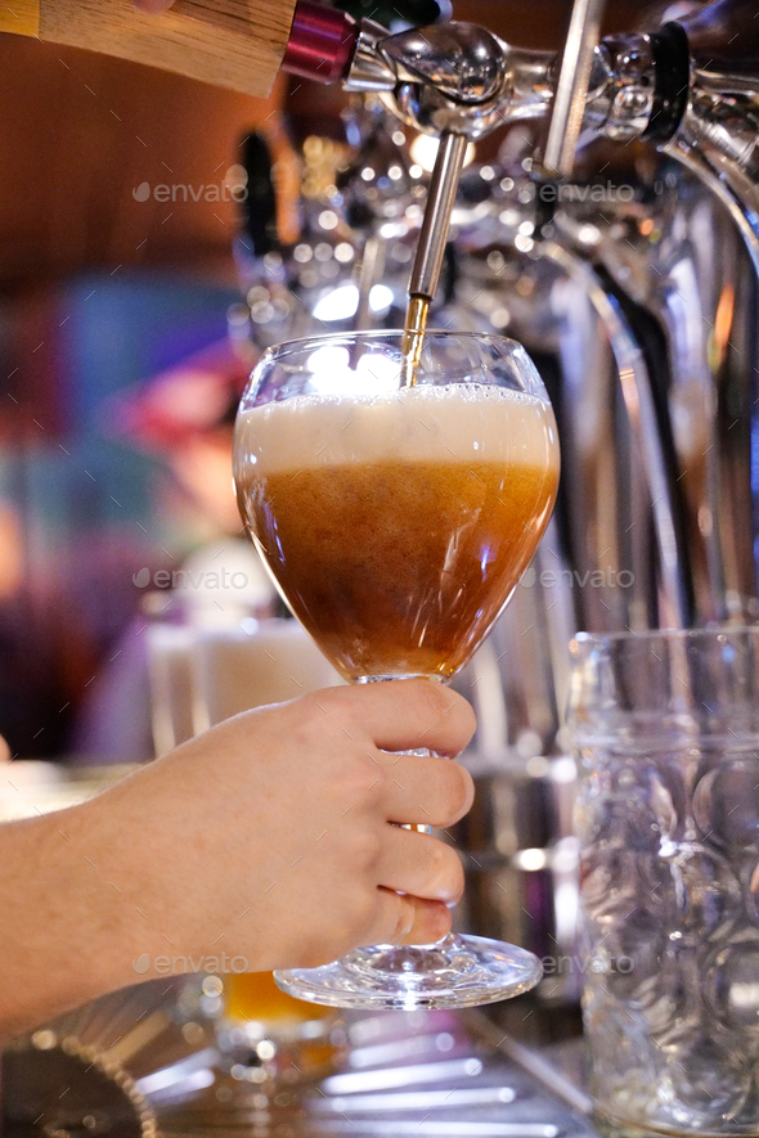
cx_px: 380
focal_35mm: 47
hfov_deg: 28.6
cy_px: 569
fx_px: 1486
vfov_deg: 41.9
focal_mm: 47
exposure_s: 1/160
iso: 20000
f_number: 2.8
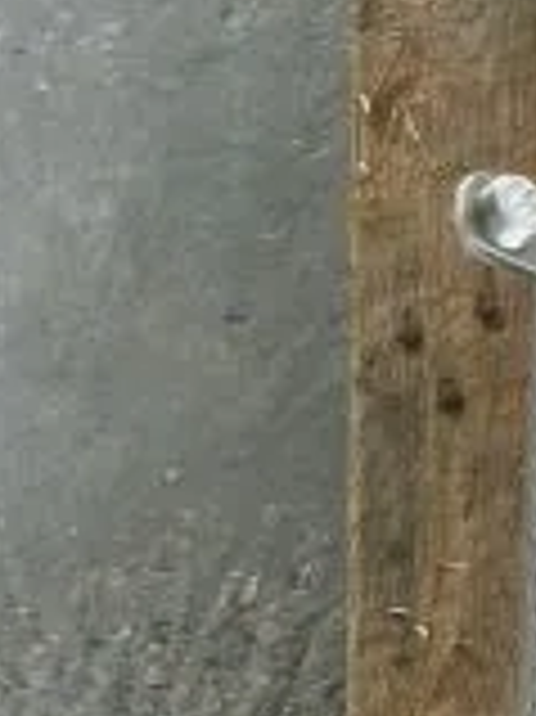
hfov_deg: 10.0
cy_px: 666
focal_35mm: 141
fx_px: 2915
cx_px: 959
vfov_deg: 13.9
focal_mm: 4.9
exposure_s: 1/13
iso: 400
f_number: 3.3
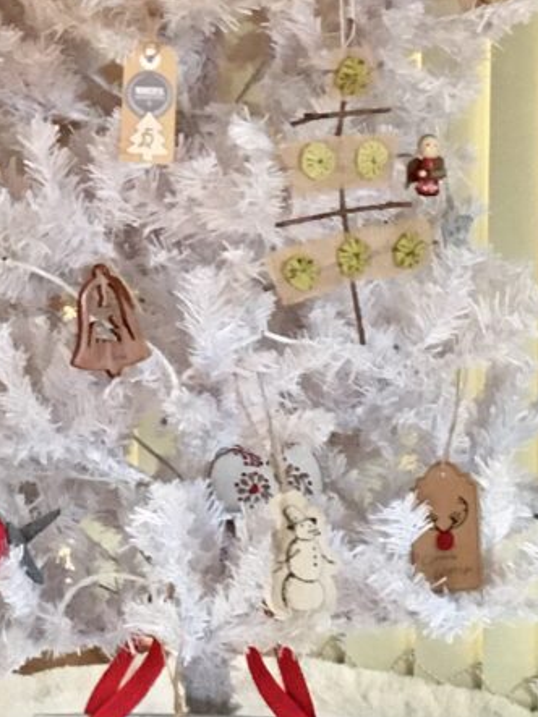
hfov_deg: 10.9
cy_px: -123
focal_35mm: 134
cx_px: -68
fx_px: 2778
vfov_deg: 14.3
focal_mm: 4.15
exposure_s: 1/25
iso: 200
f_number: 2.2
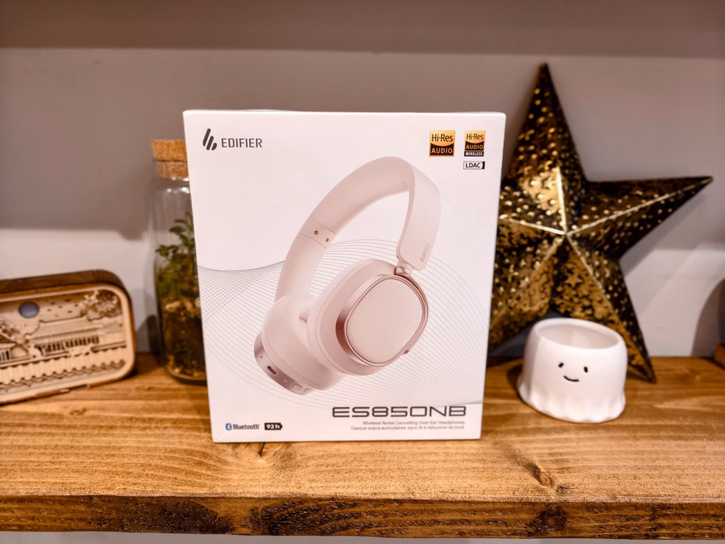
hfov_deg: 73.9
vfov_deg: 58.9
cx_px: 362
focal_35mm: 23
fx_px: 482
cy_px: 272
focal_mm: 6.45
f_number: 1.62
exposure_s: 1/50
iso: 500
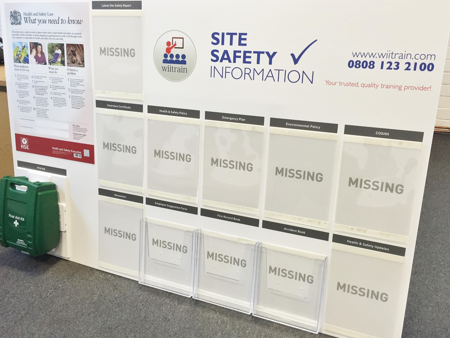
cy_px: 164
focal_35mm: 31
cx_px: 236
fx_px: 403
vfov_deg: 45.4
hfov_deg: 58.3
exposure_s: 1/33
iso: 80
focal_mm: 4.15
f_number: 2.2
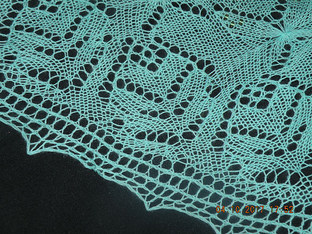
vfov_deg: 21.9
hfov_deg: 29.0
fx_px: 604
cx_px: 156
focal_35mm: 67
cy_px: 117
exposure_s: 1/60
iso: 64
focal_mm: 11.9
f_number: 3.5
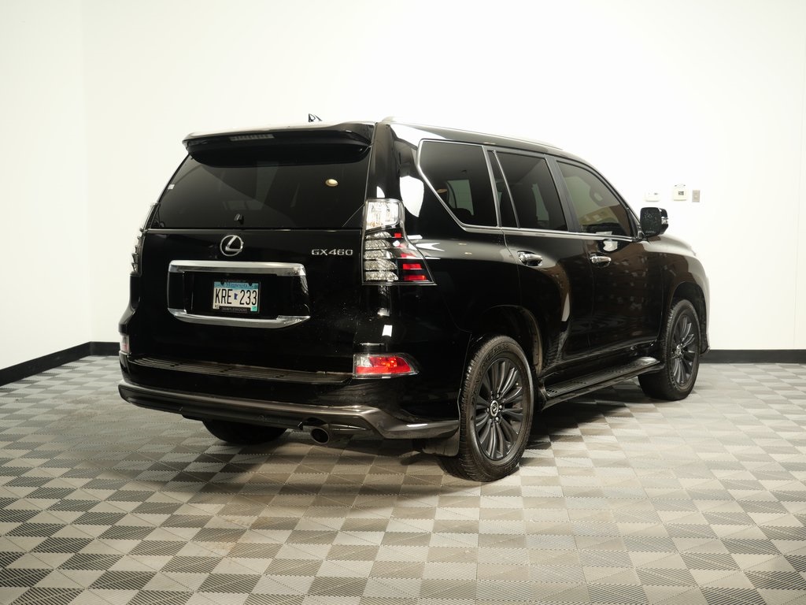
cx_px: 403
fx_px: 931
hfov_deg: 46.8
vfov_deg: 36.0
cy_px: 302
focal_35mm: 40
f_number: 4.5
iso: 250
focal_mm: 20
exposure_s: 1/200
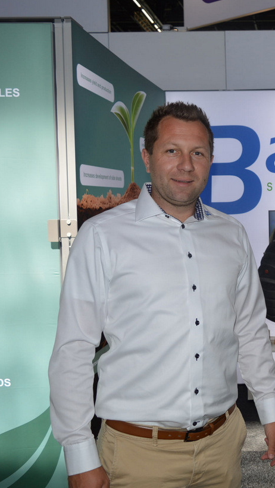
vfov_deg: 46.4
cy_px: 245
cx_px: 308
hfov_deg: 25.1
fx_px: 571
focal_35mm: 44
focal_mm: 18
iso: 100
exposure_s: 1/200
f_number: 4.5
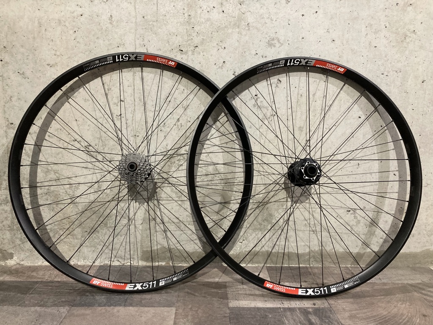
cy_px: 162
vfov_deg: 49.7
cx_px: 216
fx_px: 350
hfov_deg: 63.4
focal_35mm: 28
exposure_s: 1/50
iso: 320
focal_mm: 3.99
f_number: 1.8
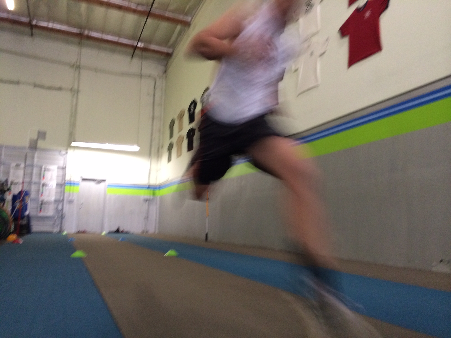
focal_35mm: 30
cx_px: 226
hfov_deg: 60.0
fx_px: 391
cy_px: 169
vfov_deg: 46.8
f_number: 2.2
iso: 320
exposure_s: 1/24
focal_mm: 4.12
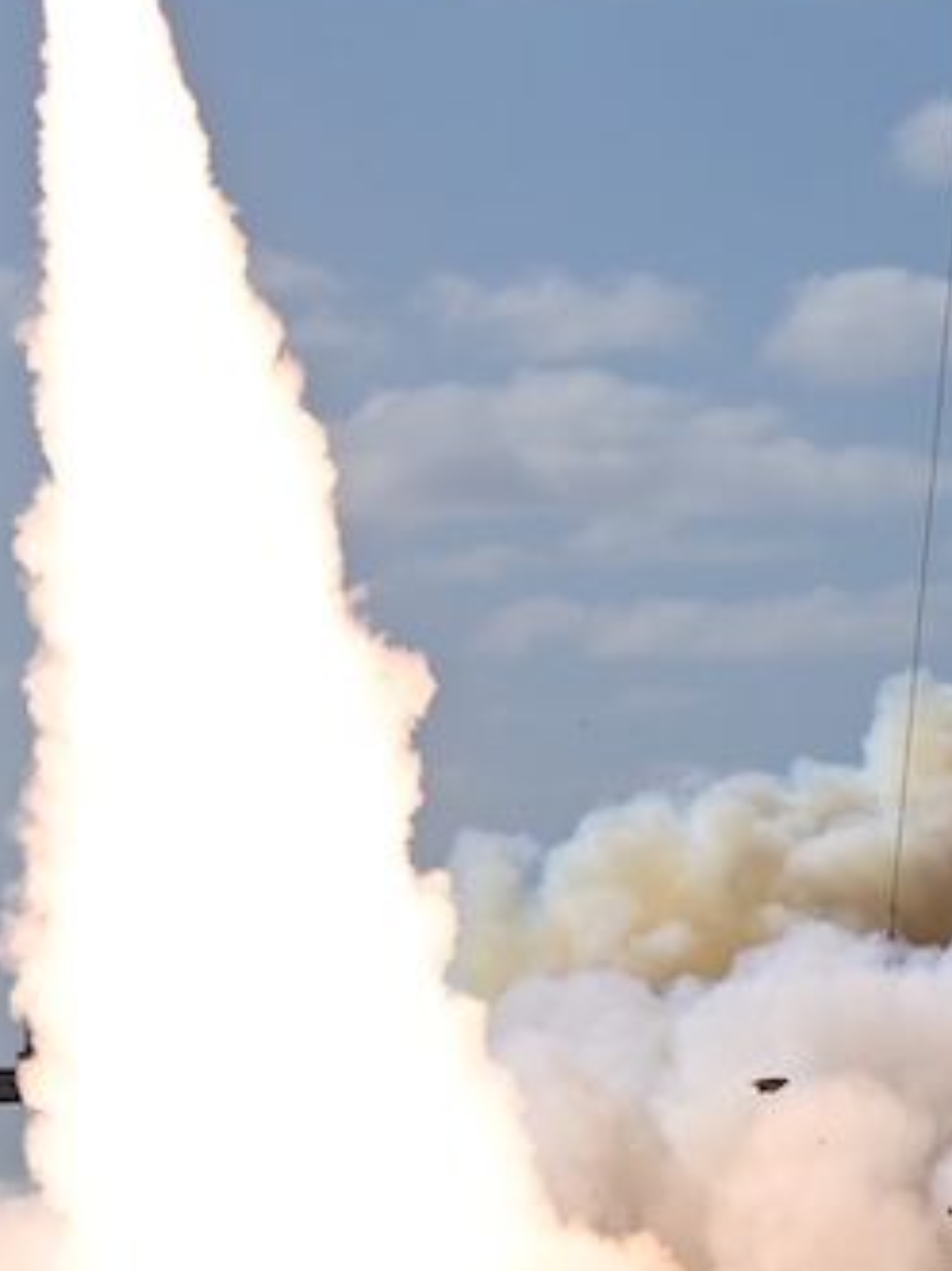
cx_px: -15
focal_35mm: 350
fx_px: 12842
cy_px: 269
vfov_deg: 5.7
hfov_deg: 4.2
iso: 200
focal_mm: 67
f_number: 5.6
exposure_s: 1/4000
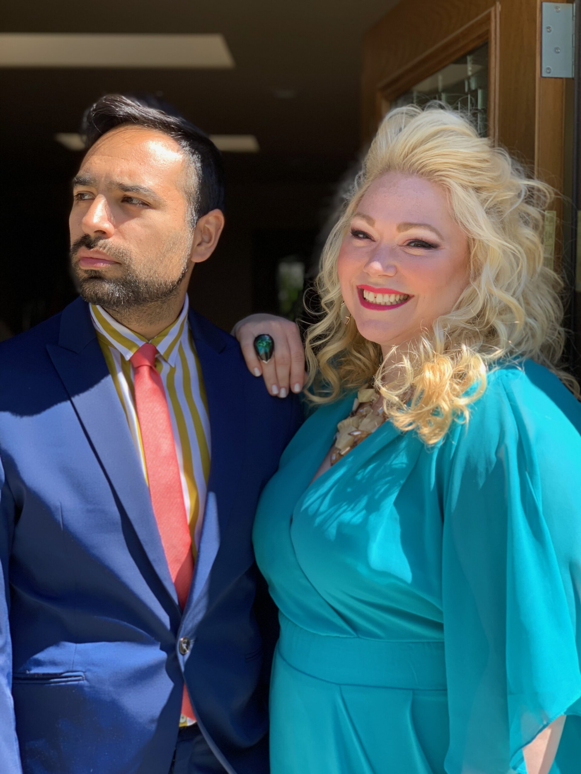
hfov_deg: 28.0
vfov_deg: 36.8
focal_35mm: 52
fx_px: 1164
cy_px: 387
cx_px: 290
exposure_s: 1/173
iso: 16
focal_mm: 6
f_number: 2.4
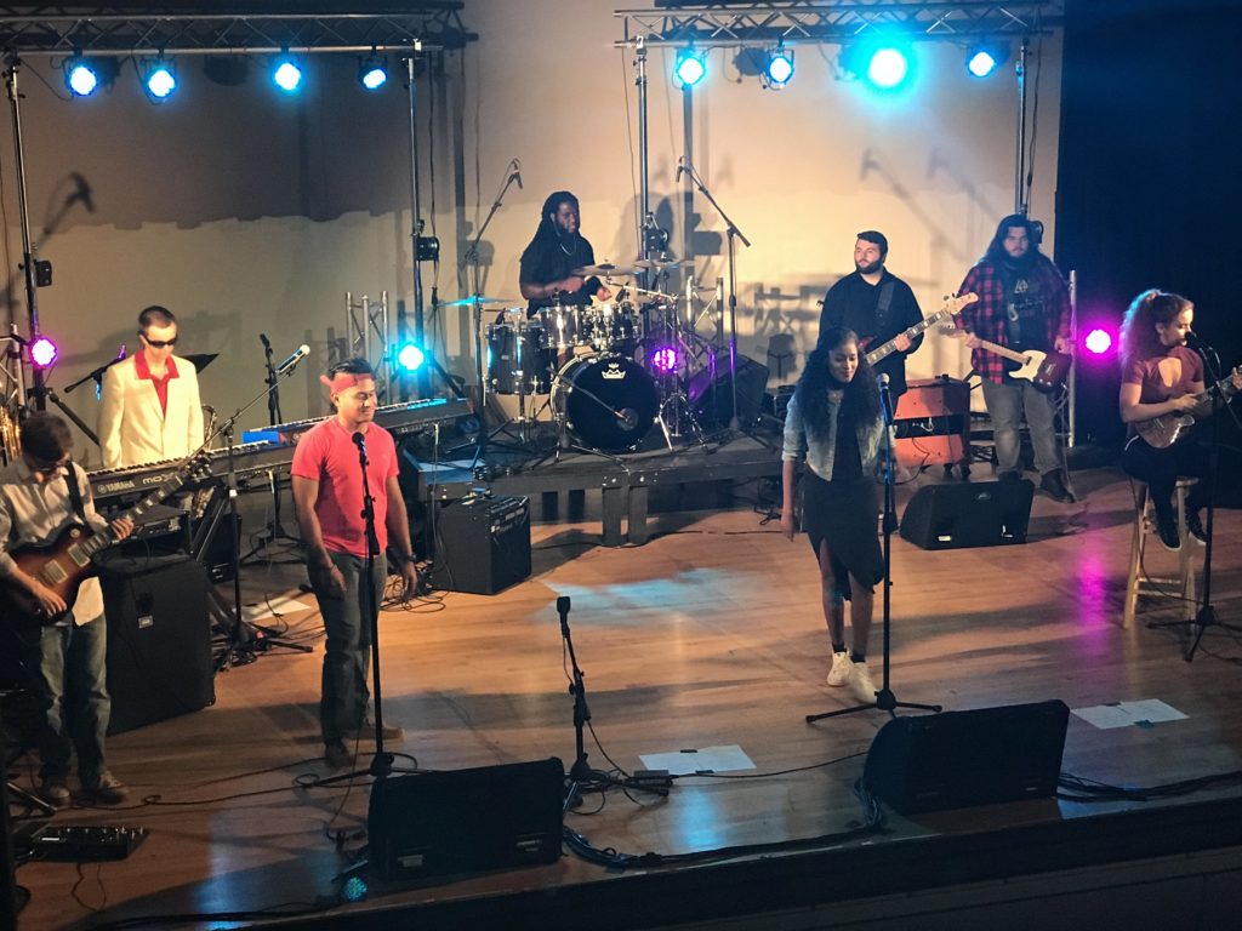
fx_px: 2045
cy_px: 466
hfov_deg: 33.8
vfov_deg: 25.7
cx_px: 621
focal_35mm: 57
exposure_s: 1/60
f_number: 2.8
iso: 500
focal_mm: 6.6
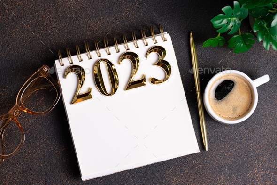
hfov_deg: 19.5
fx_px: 808
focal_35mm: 105
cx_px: 138
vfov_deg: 13.0
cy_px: 92
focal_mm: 105
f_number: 11
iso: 64
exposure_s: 1/125
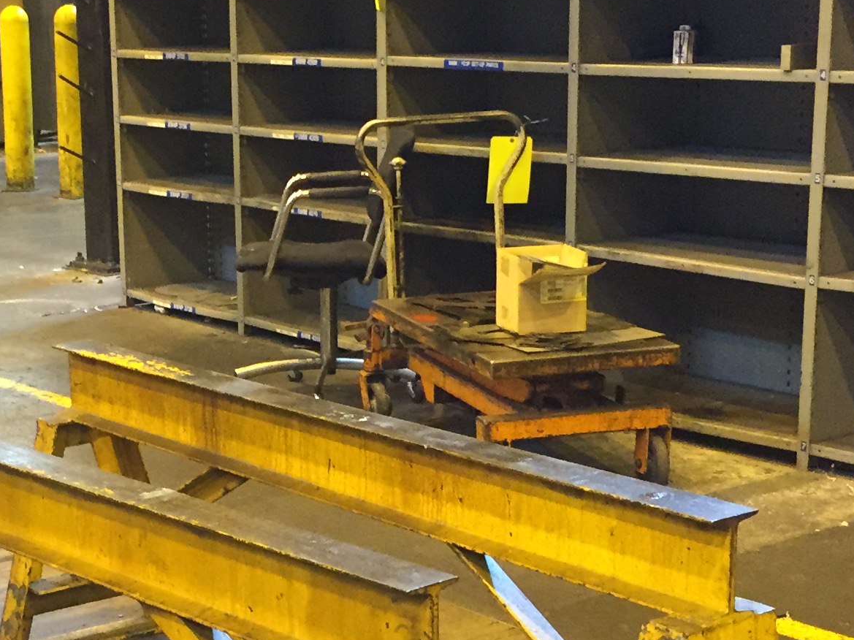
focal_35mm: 81
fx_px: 1998
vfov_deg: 18.0
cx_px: 128
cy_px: 521
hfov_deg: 23.6
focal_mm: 4.15
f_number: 2.2
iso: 250
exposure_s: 1/24
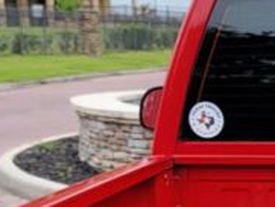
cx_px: 442
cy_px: 414
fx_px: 1081
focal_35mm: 136
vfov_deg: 10.1
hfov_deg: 13.5
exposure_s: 1/375
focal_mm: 6.7
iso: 16
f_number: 1.8
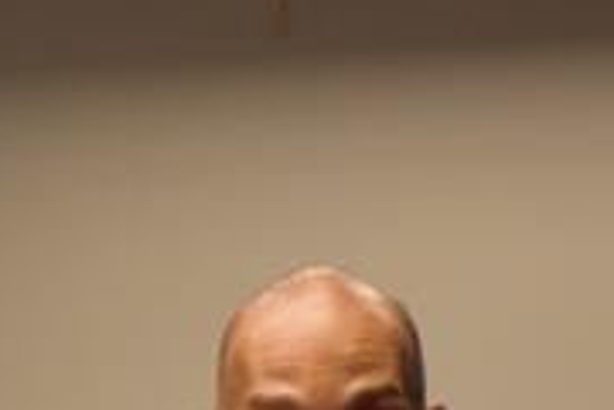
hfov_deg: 3.1
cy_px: 784
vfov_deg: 2.1
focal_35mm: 666
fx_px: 11358
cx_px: -147
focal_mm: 100
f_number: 5.6
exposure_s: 1/60
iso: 1000
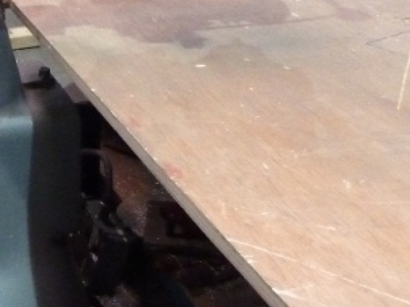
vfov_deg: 22.0
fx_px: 781
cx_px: -129
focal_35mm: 66
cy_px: 73
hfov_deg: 25.2
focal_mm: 4.1
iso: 800
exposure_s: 1/13
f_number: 3.3
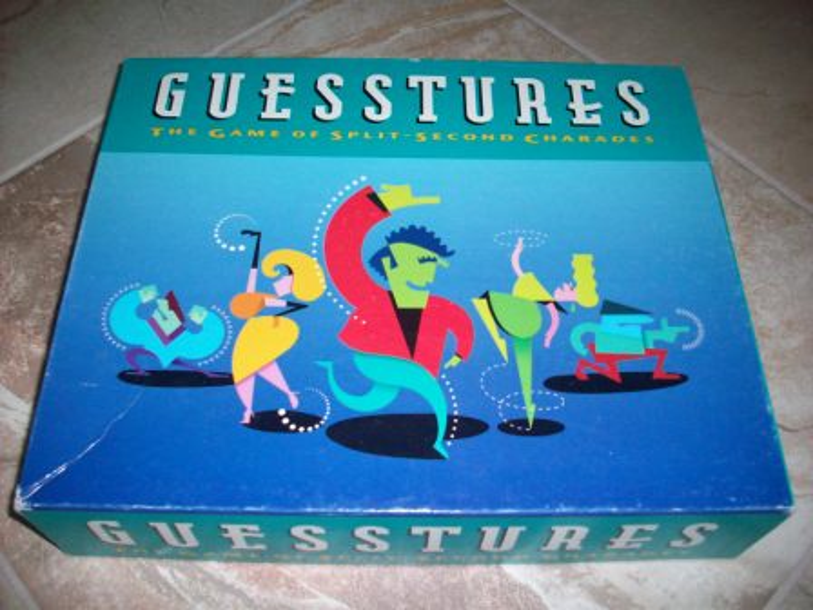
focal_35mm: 37
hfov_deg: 50.1
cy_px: 305
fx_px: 869
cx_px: 406
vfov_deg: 38.7
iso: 160
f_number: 2.8
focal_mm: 6.2
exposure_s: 1/45
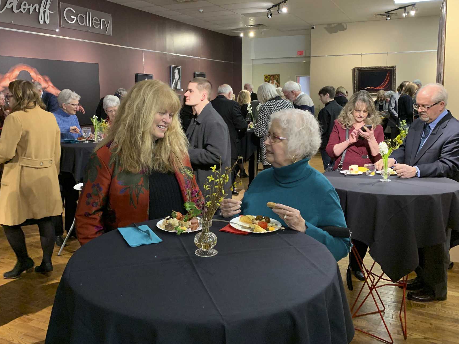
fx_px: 411
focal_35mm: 31
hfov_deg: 58.3
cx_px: 219
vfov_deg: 45.2
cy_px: 140
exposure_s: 1/60
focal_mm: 4.25
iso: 400
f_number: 1.8
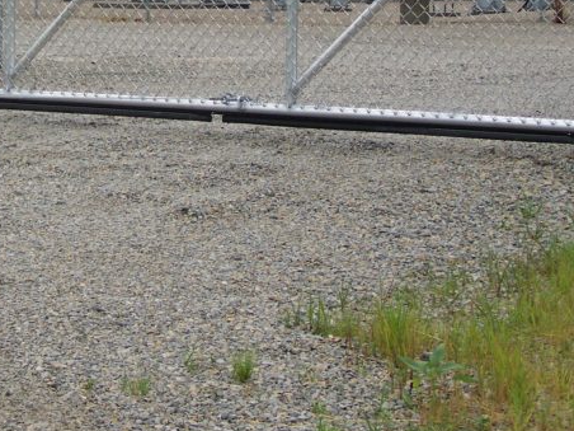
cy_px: -4
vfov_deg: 13.2
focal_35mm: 111
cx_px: 149
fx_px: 1841
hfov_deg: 17.6
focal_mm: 8.1
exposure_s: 1/250
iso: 64
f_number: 2.8
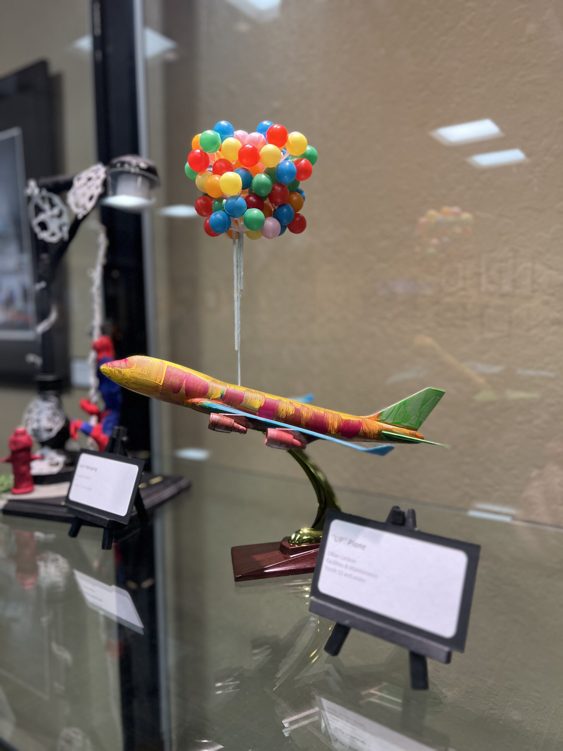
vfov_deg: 67.3
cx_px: 282
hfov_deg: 53.1
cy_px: 376
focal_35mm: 26
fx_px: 564
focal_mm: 5.7
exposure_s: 1/60
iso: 100
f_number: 1.5
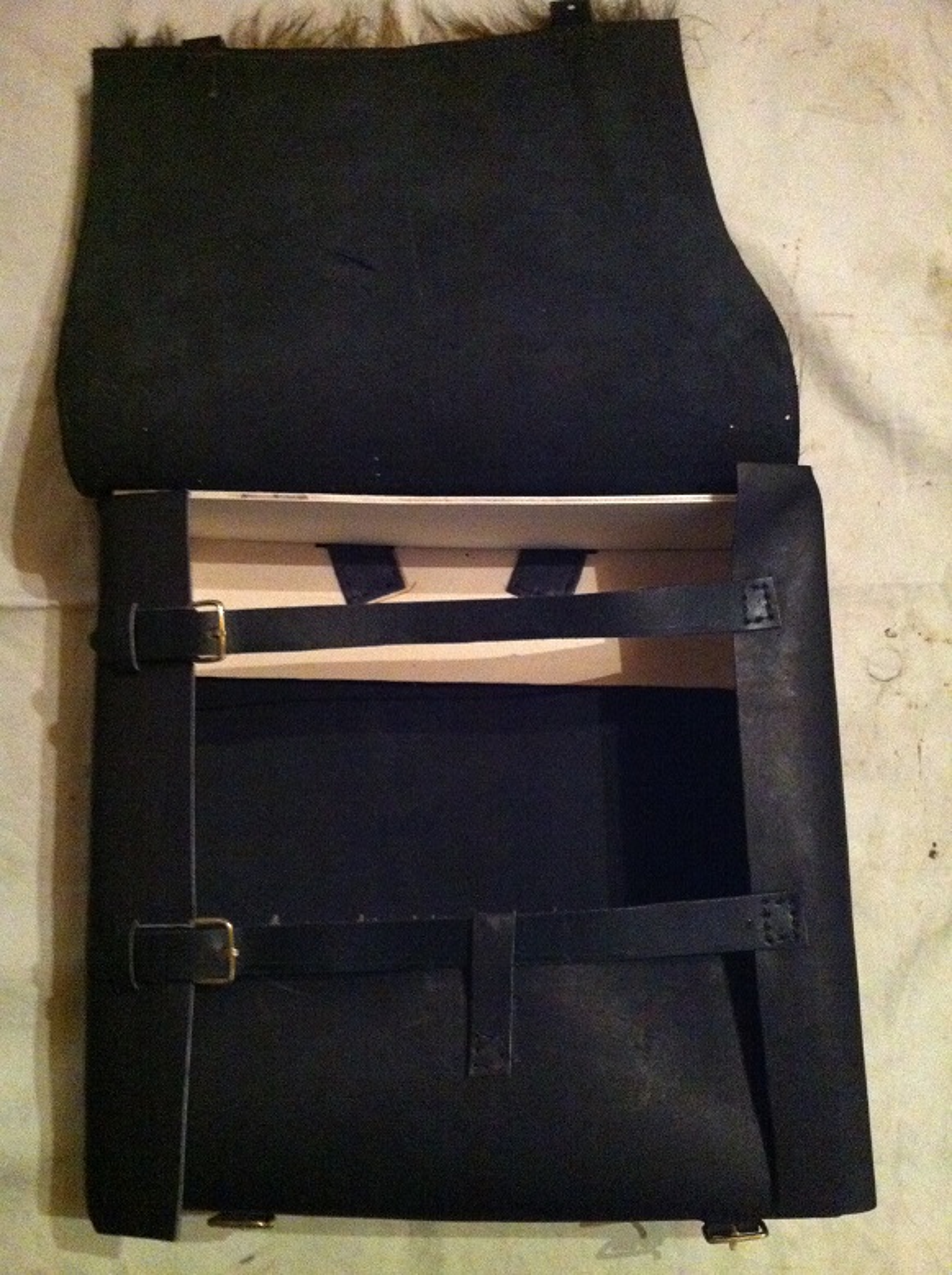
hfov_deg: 40.6
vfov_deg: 52.7
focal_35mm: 35
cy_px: 638
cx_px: 476
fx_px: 1287
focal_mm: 3.85
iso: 1000
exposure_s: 1/15
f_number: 2.8
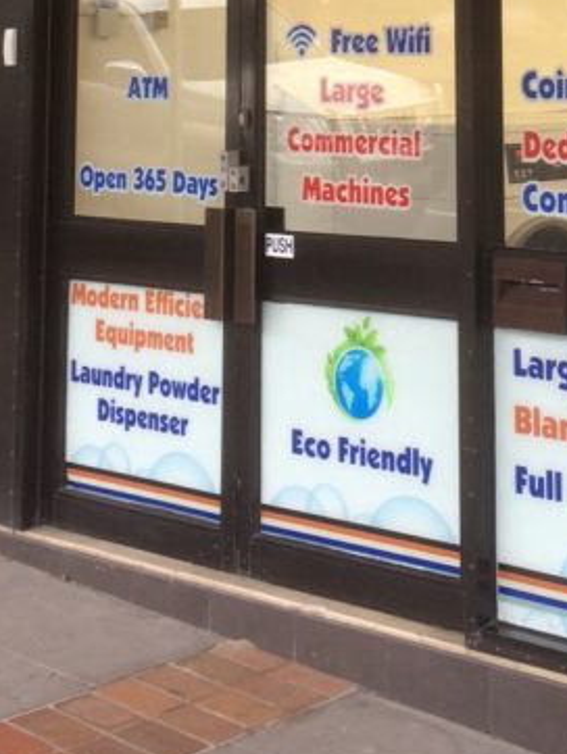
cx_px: 529
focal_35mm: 82
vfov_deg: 22.0
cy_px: -150
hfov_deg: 17.7
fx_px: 1789
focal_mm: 4.15
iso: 32
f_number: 2.2
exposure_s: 1/104
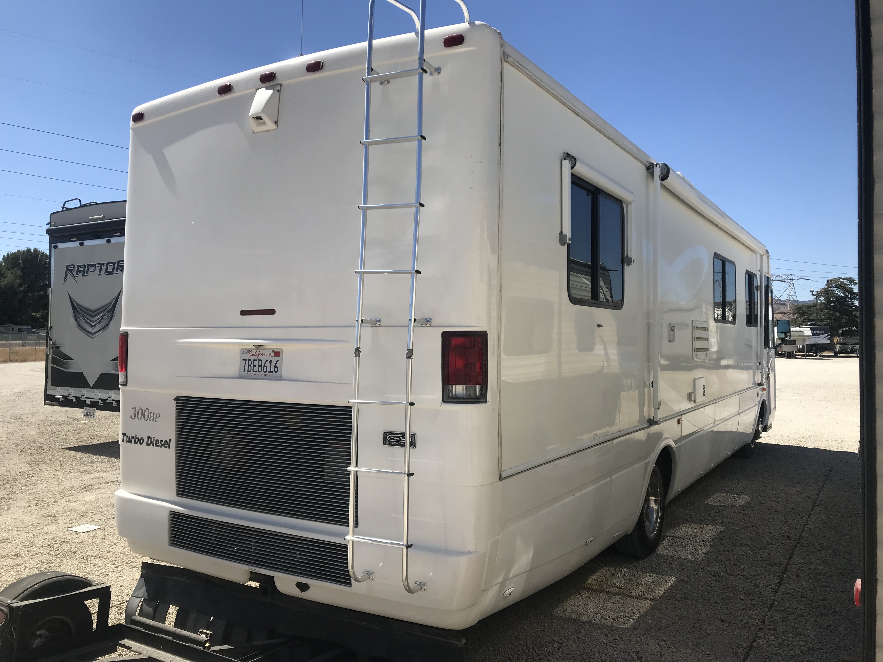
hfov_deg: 63.4
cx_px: 442
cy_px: 331
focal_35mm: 28
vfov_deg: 49.7
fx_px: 714
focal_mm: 3.99
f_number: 1.8
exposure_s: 1/2660
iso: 20
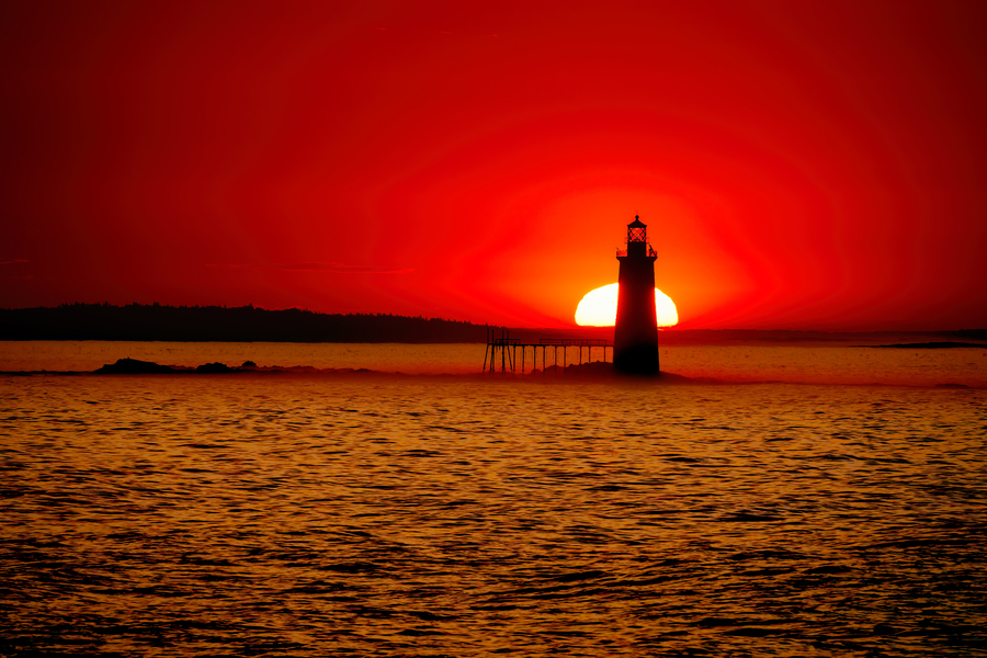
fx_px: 10966
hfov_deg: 5.2
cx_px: 494
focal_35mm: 400
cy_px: 329
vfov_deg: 3.4
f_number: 11
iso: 800
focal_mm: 400
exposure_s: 1/500
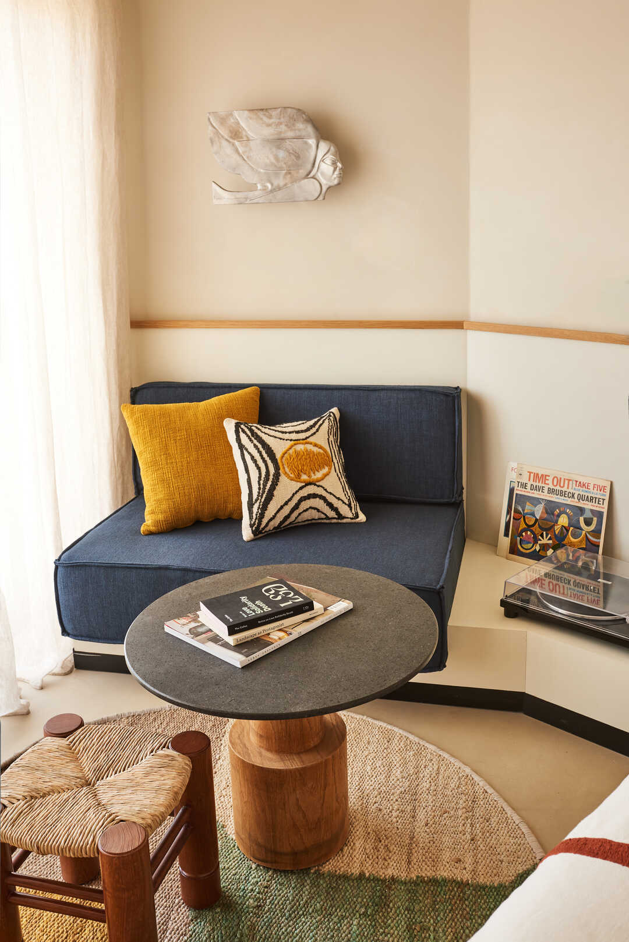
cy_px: 471
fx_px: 916
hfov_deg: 37.9
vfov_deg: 54.4
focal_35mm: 35
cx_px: 314
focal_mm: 35
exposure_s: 1/8
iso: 250
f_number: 9
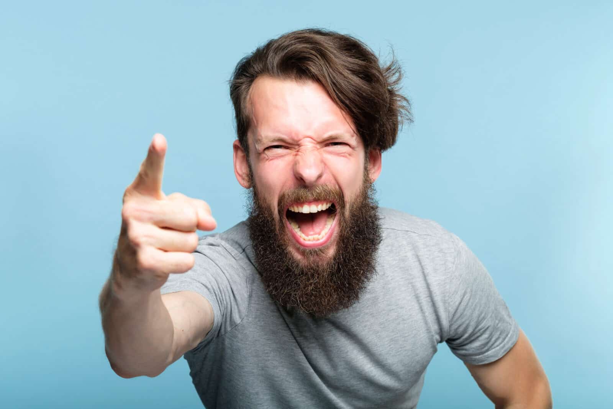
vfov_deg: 16.3
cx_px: 306
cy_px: 204
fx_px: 1430
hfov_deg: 24.2
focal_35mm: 84
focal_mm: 56
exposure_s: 1/200
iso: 200
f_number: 6.4
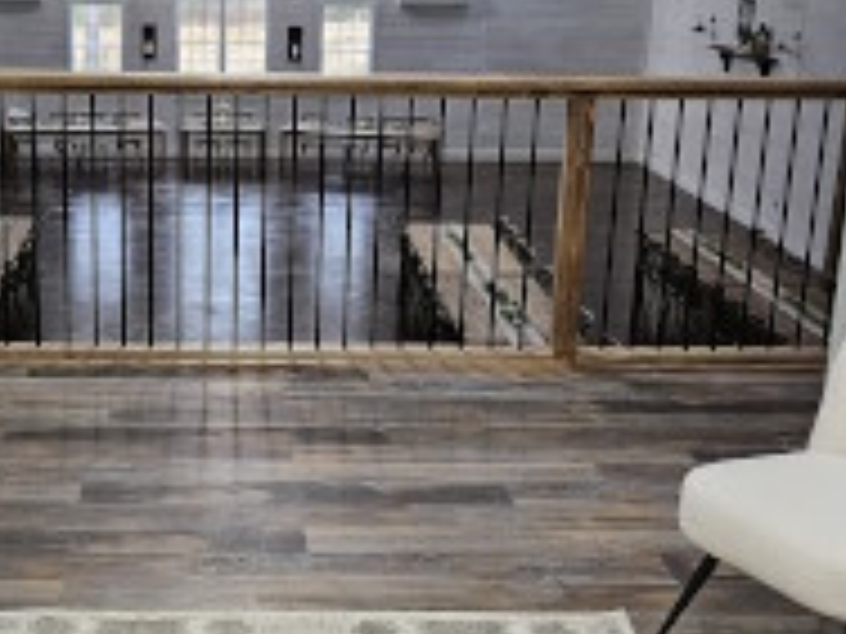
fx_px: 1198
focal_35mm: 49
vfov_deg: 29.0
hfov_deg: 38.2
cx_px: 238
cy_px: 130
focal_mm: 5.4
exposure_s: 1/120
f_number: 1.8
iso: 800
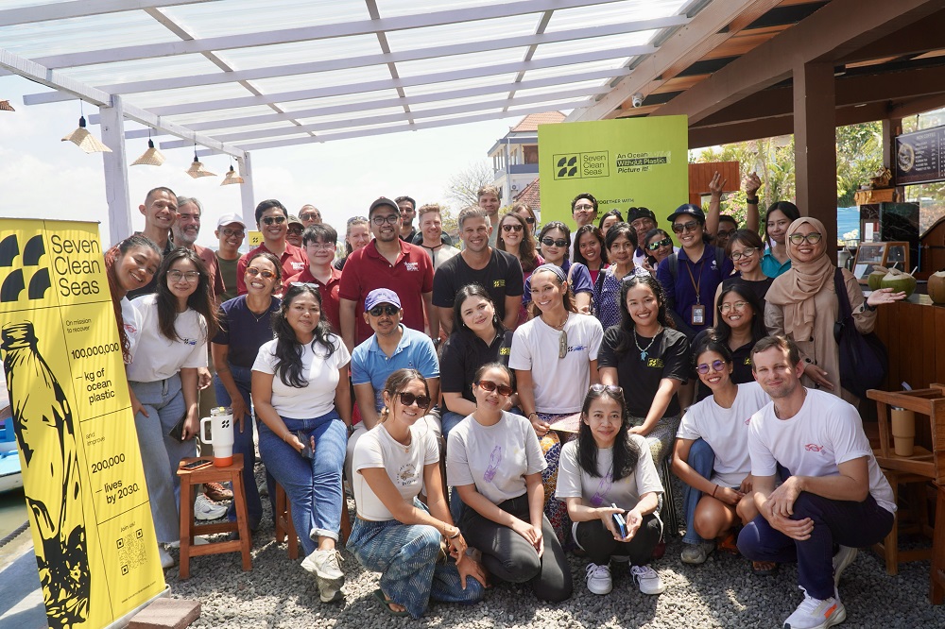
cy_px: 314
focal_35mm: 27
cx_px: 472
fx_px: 708
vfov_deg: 47.9
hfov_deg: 67.4
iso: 100
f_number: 4.5
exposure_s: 1/400
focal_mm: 18
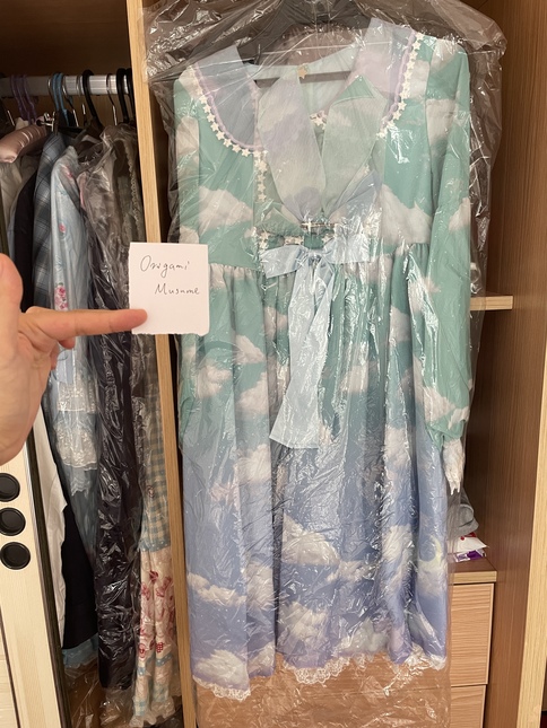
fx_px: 548
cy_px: 364
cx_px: 274
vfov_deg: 67.3
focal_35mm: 26
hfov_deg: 53.1
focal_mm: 4.2
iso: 125
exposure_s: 1/74
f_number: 1.6
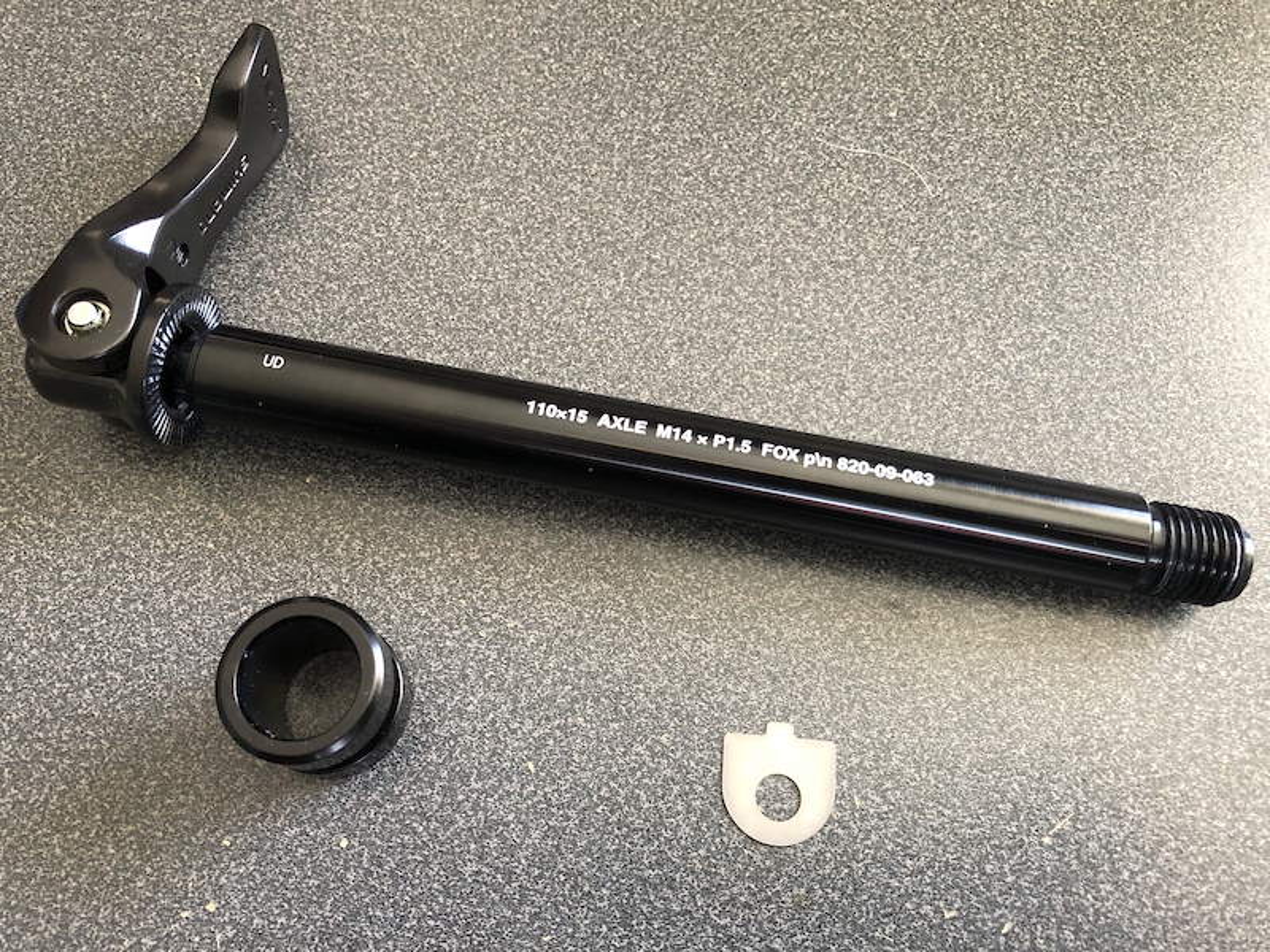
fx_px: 1027
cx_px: 635
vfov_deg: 49.7
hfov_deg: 63.4
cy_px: 476
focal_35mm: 28
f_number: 1.8
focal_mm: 3.99
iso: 80
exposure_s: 1/15
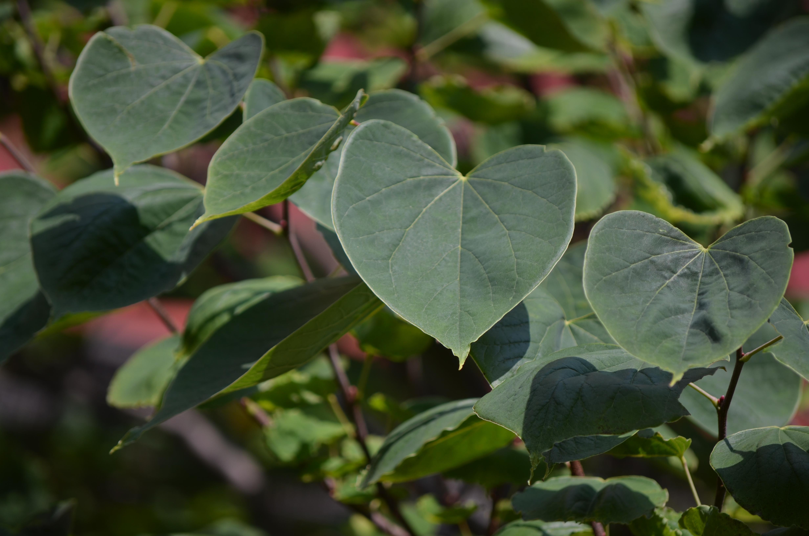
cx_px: 404
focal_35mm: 300
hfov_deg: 6.9
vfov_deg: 4.6
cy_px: 268
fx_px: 6728
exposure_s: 1/400
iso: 100
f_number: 5.6
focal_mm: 200
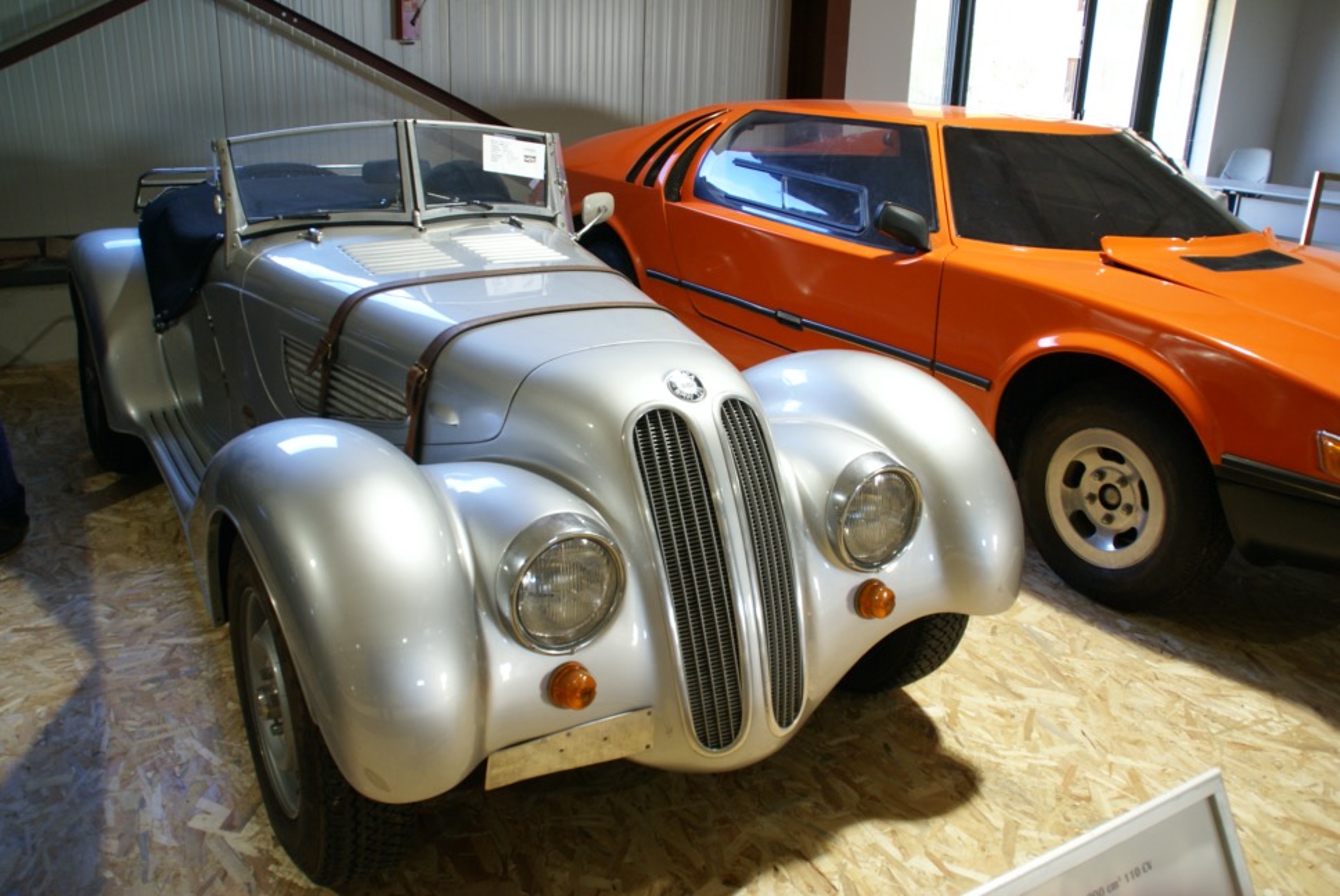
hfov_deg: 61.9
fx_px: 1118
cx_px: 670
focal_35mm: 30
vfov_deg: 43.7
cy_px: 448
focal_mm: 20
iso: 200
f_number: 3.5
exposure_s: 1/30
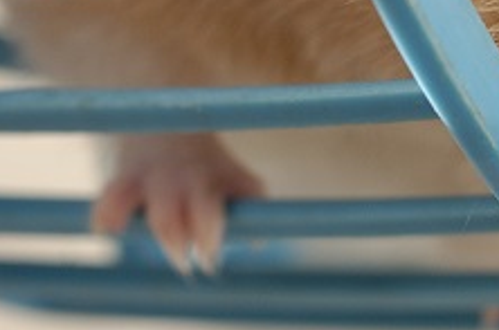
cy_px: -103
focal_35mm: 243
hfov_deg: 8.4
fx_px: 3361
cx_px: 548
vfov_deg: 5.6
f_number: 6.3
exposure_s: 1/160
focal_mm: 60
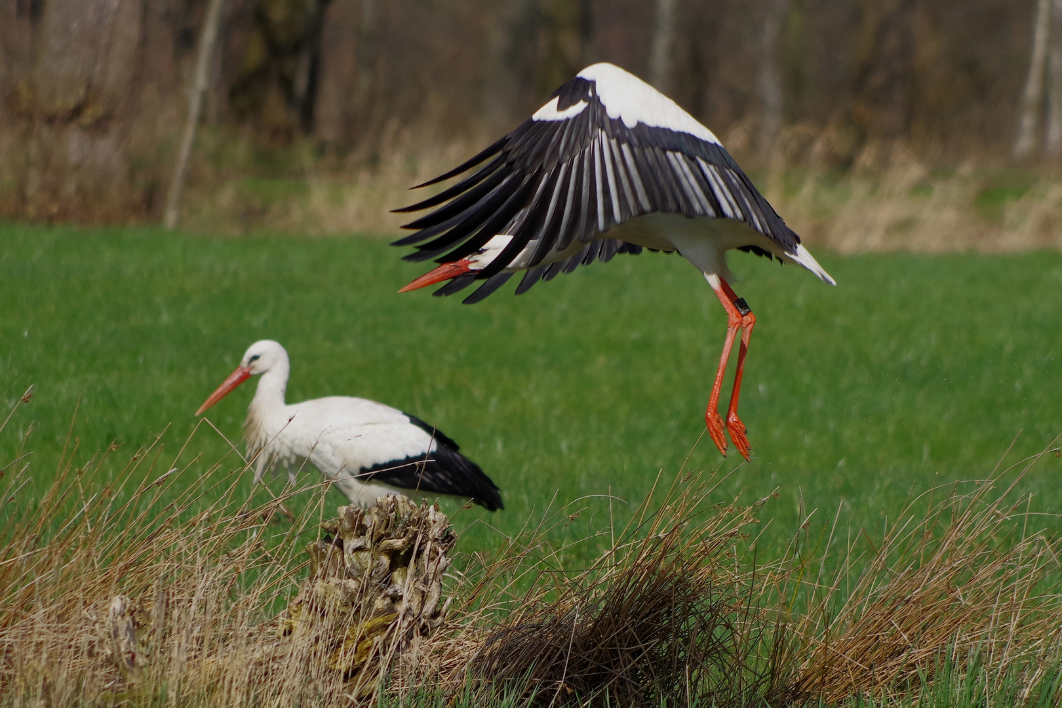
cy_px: 354
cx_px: 531
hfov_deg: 4.6
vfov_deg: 3.1
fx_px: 13274
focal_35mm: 450
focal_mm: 300
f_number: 7.1
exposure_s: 1/1250
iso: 400
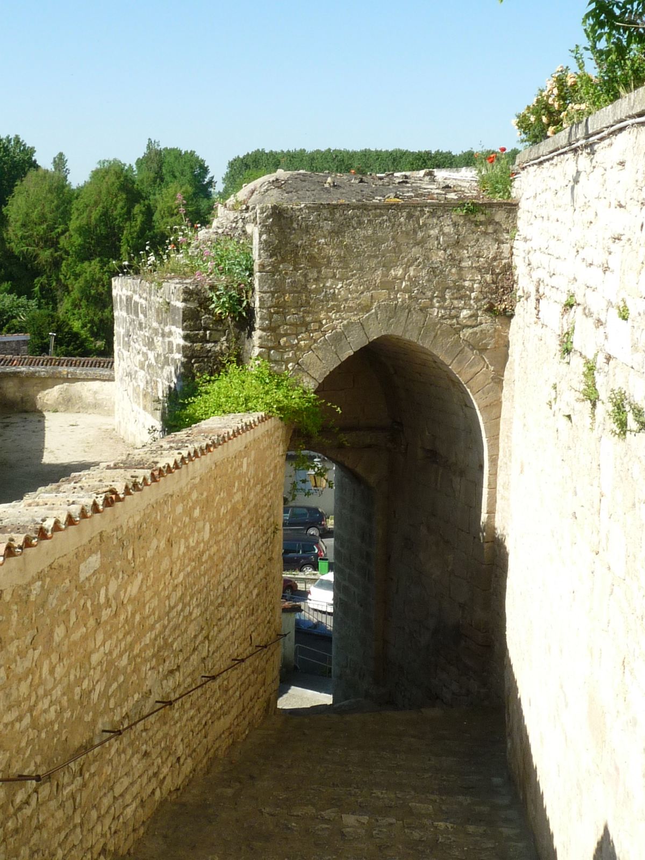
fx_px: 1242
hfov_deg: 29.1
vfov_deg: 38.2
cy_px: 430
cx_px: 322
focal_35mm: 50
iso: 100
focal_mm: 5.1
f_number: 5.6
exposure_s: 1/250
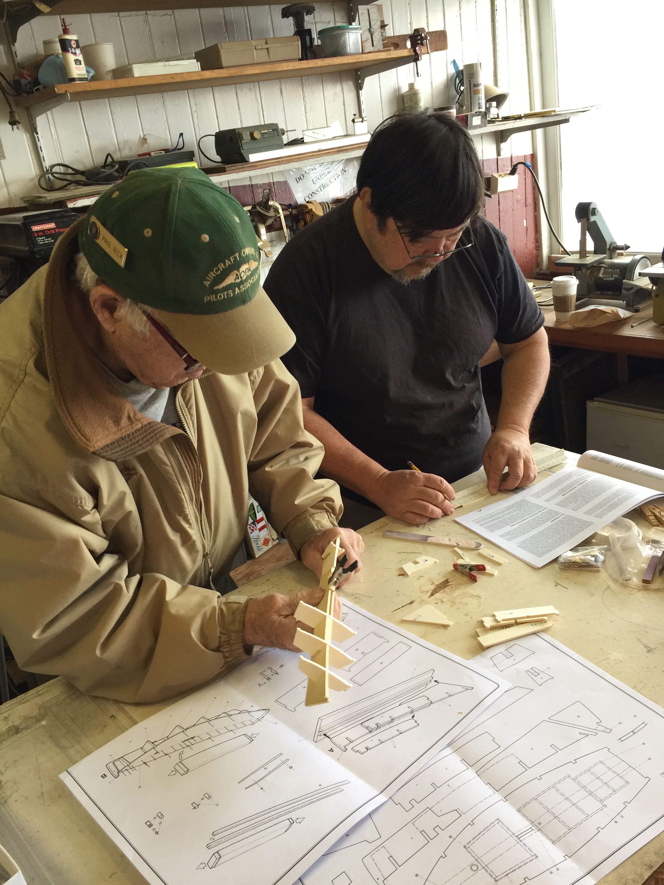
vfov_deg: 61.7
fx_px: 742
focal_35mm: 29
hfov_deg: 48.2
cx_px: 332
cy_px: 442
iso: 40
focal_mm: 4.15
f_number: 2.2
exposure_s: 1/30
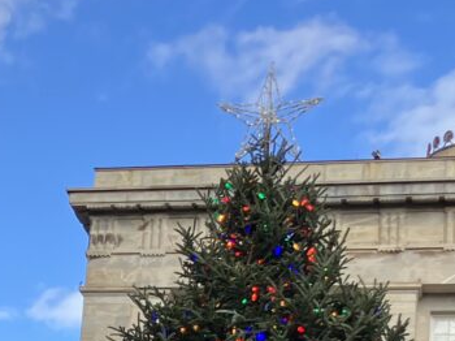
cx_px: 69
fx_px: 1616
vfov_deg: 11.7
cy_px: 452
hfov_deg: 15.9
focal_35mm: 123
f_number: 1.8
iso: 32
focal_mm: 3.99
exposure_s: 1/665
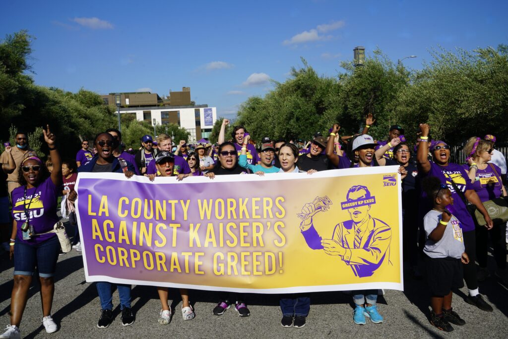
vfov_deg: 45.0
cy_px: 170
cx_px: 254
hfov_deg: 63.7
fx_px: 409
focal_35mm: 29
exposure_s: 1/160
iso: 100
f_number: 14
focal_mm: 29
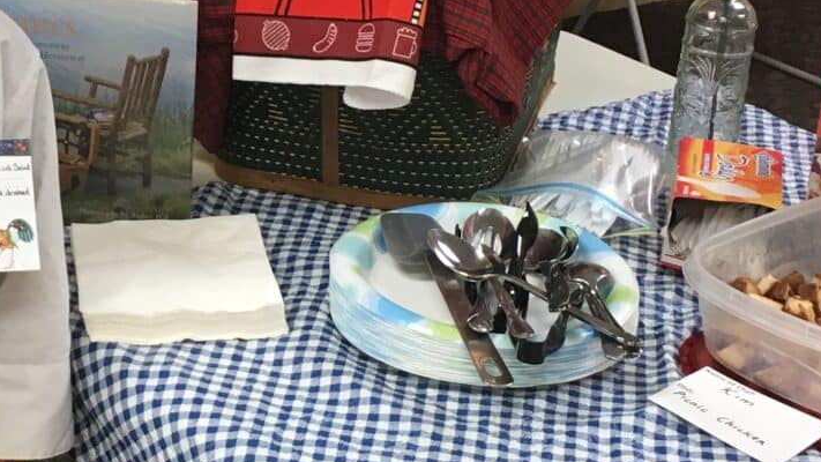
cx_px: 181
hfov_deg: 23.1
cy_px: 200
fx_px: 1981
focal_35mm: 91
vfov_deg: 13.3
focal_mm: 4.15
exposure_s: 1/30
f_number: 2.2
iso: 32
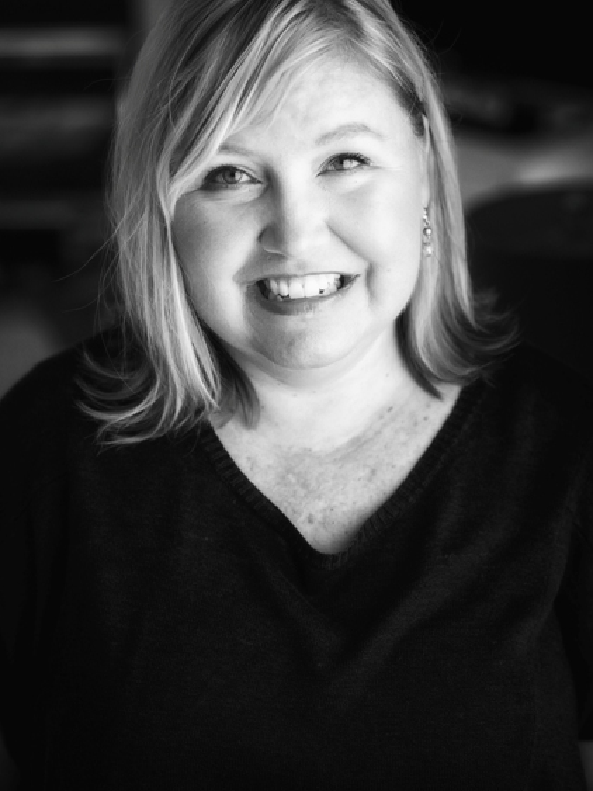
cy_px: 347
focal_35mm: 93
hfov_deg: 15.9
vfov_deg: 21.1
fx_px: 2125
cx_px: 294
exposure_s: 1/1250
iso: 1000
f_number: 4
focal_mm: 85
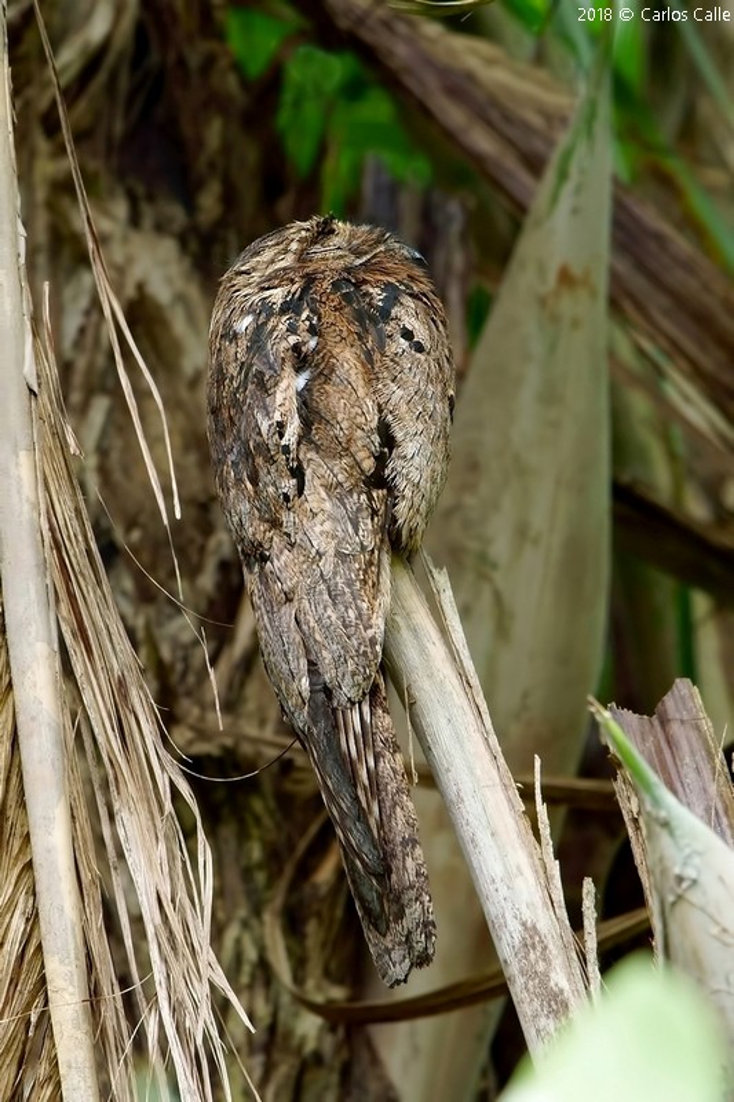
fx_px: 18357
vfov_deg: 3.4
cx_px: 367
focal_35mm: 600
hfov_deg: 2.3
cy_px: 551
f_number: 7.1
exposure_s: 1/320
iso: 400
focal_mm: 400
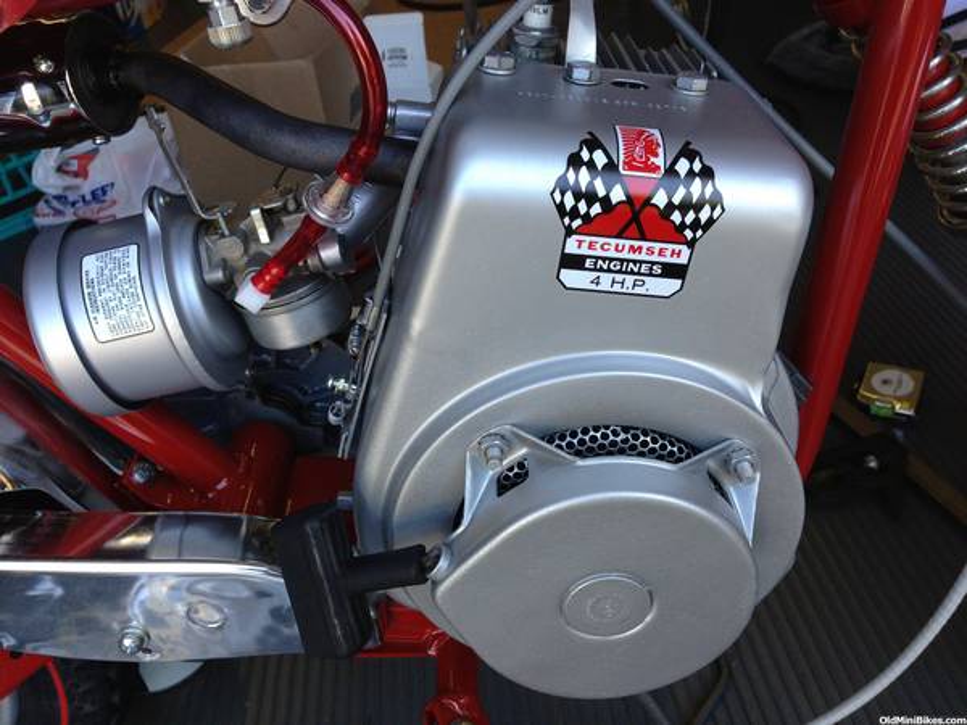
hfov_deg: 55.4
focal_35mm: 33
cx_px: 484
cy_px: 362
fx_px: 922
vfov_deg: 42.9
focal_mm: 4.13
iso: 80
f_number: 2.4
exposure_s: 1/120
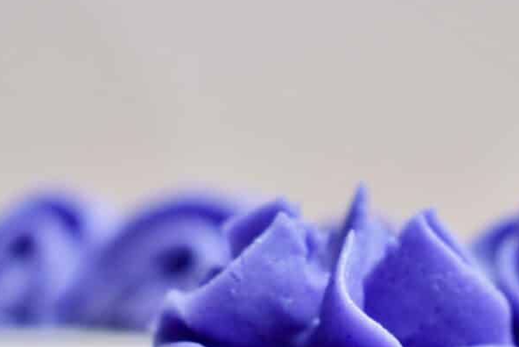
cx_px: 402
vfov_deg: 10.2
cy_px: 412
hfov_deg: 15.4
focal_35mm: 132
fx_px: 1904
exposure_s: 1/30
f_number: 4.5
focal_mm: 34
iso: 800
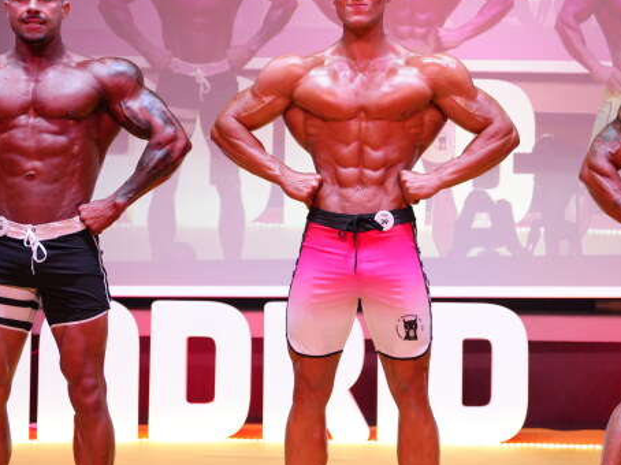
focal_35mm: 84
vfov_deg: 17.6
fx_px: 1501
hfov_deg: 23.3
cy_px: 204
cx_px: 371
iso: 800
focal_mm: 43.9
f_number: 2.8
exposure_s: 1/200
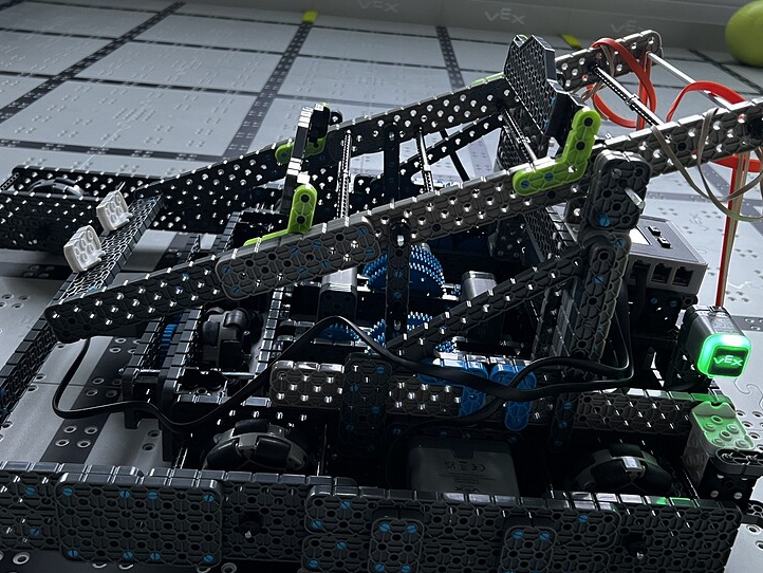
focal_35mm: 36
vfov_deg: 39.6
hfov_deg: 51.3
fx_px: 794
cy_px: 244
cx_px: 405
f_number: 1.5
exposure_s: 1/58
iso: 500
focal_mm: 5.7
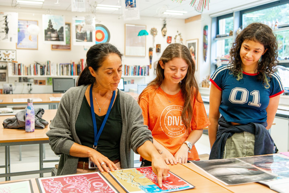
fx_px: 337
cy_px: 96
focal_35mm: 42
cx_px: 144
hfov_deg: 46.4
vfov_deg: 31.9
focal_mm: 42
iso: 800
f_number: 4
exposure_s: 1/80
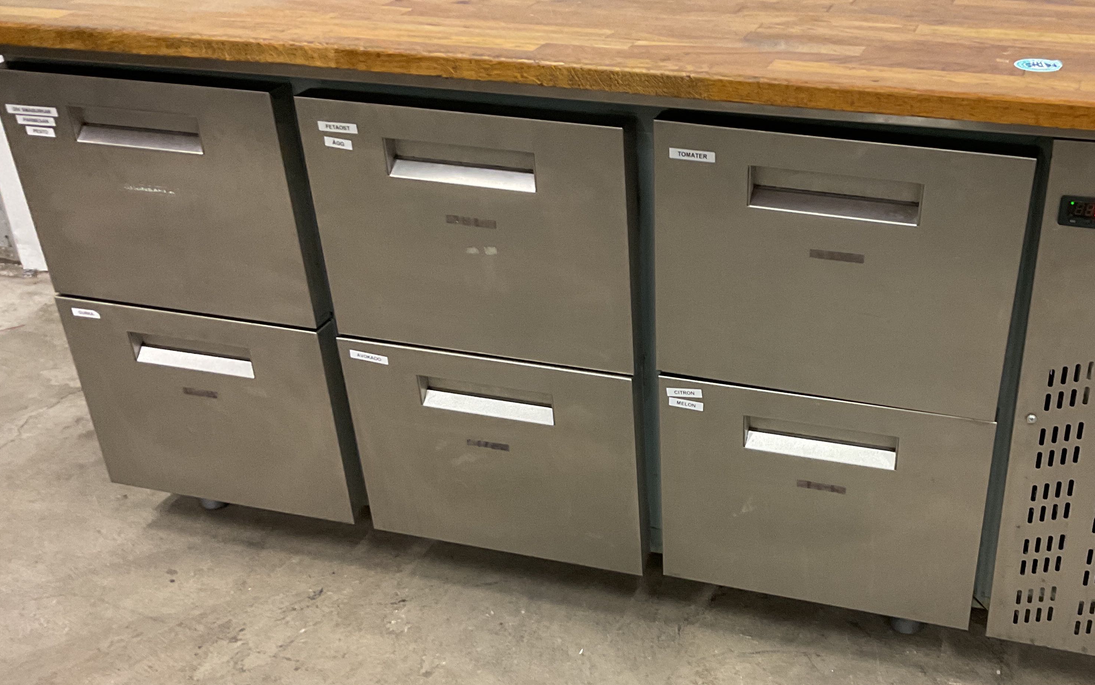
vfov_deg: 30.4
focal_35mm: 42
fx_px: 1253
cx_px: 721
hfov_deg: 46.5
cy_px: 437
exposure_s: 1/50
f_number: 1.8
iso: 160
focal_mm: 3
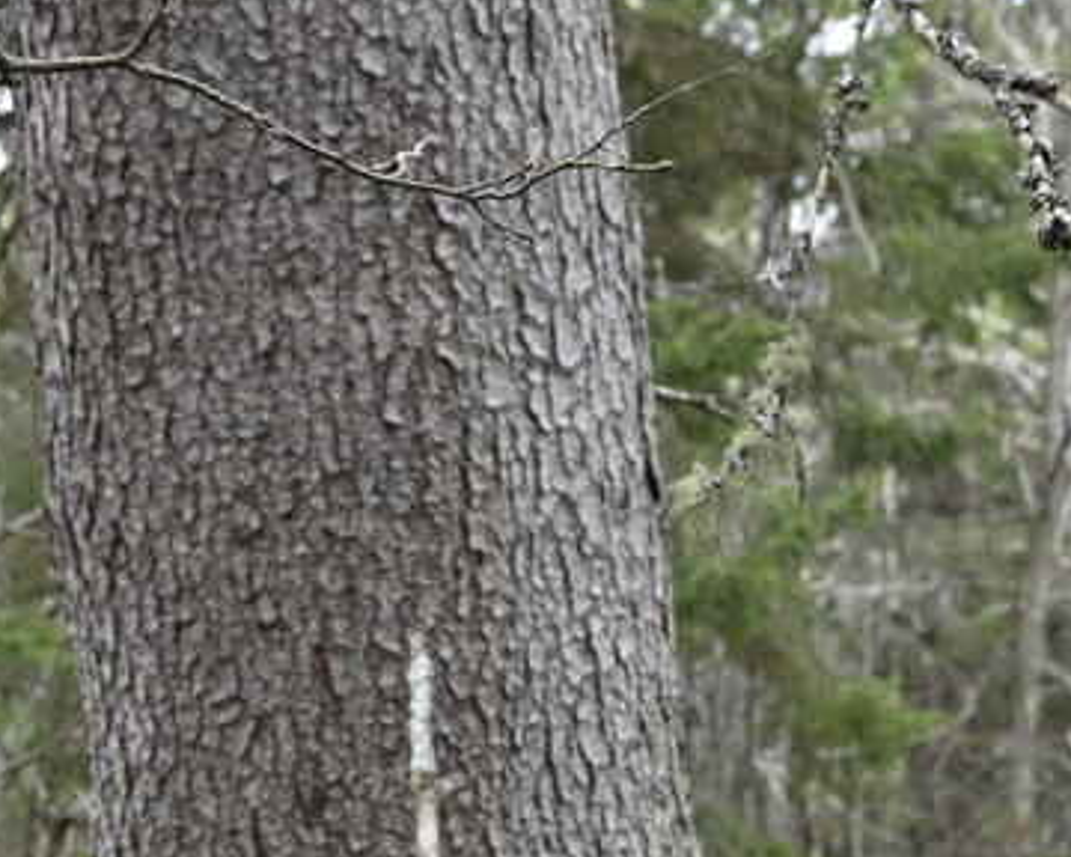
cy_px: 1430
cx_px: 744
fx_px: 3170
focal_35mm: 100
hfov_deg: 19.1
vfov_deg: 14.0
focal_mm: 24
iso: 1600
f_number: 4
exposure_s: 1/800
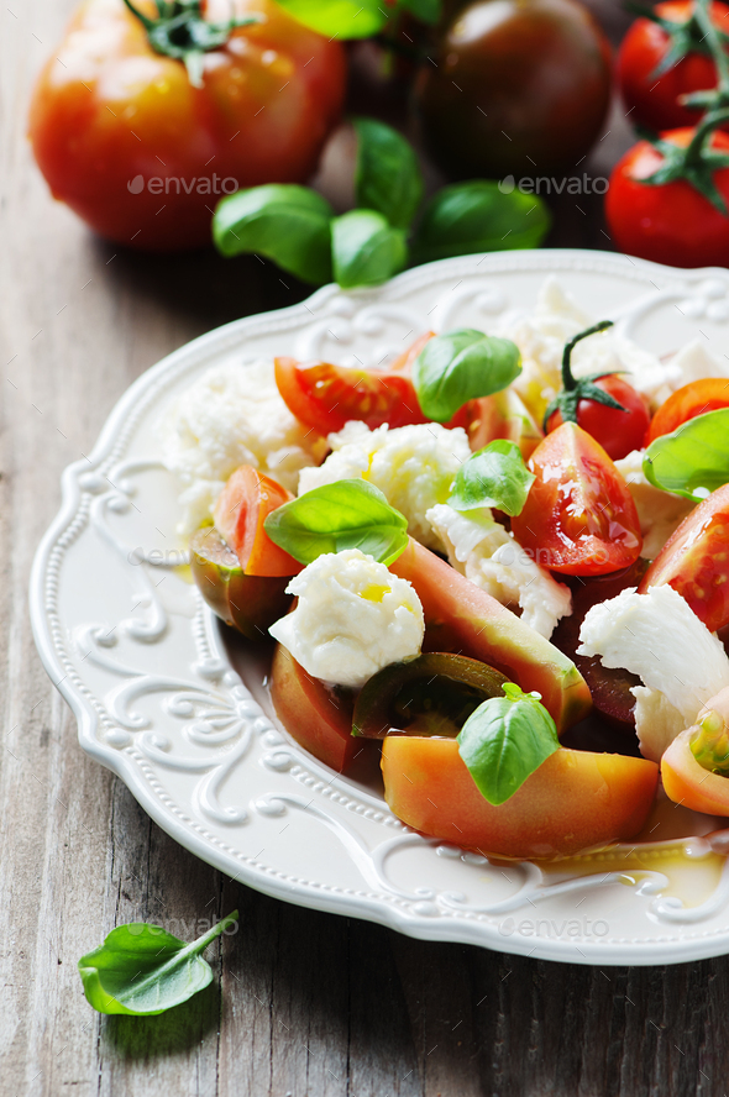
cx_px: 364
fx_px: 4795
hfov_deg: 8.7
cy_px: 548
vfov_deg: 13.1
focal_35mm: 158
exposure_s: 1/160
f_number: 7.1
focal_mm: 105
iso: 100
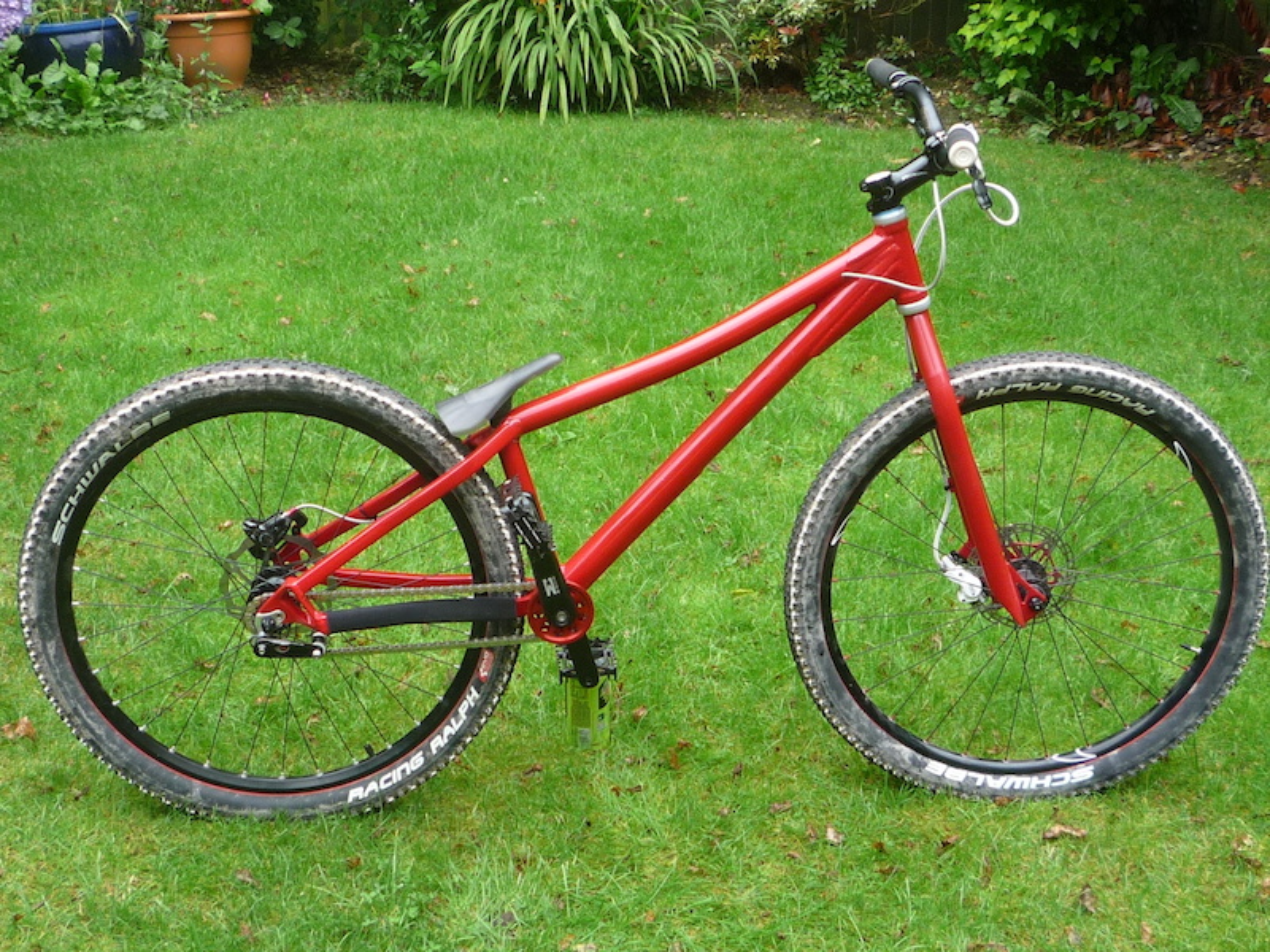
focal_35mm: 50
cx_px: 635
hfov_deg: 38.2
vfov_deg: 29.1
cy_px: 476
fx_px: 1834
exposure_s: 1/80
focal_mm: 5.2
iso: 100
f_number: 3.3
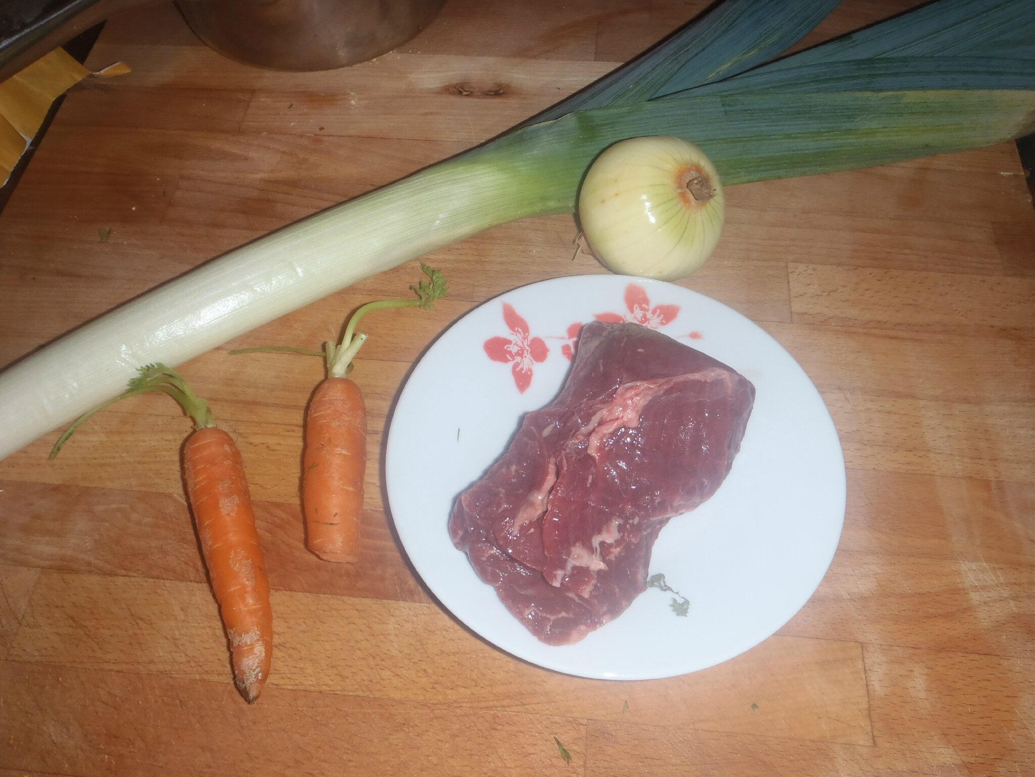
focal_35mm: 28
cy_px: 388
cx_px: 518
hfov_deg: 63.4
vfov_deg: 49.7
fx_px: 837
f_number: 3.5
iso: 100
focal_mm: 5
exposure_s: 1/30
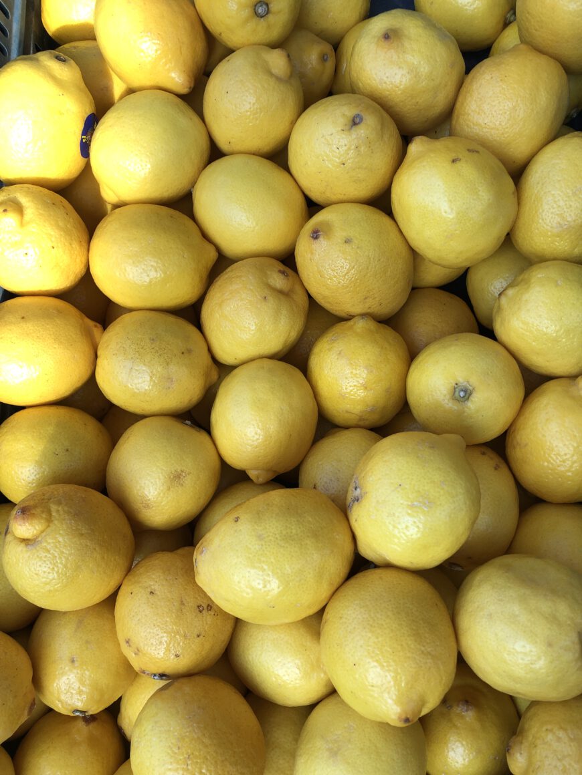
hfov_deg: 49.7
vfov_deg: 63.4
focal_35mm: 28
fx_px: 628
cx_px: 291
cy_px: 388
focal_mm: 4
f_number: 1.8
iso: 20
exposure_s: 1/140
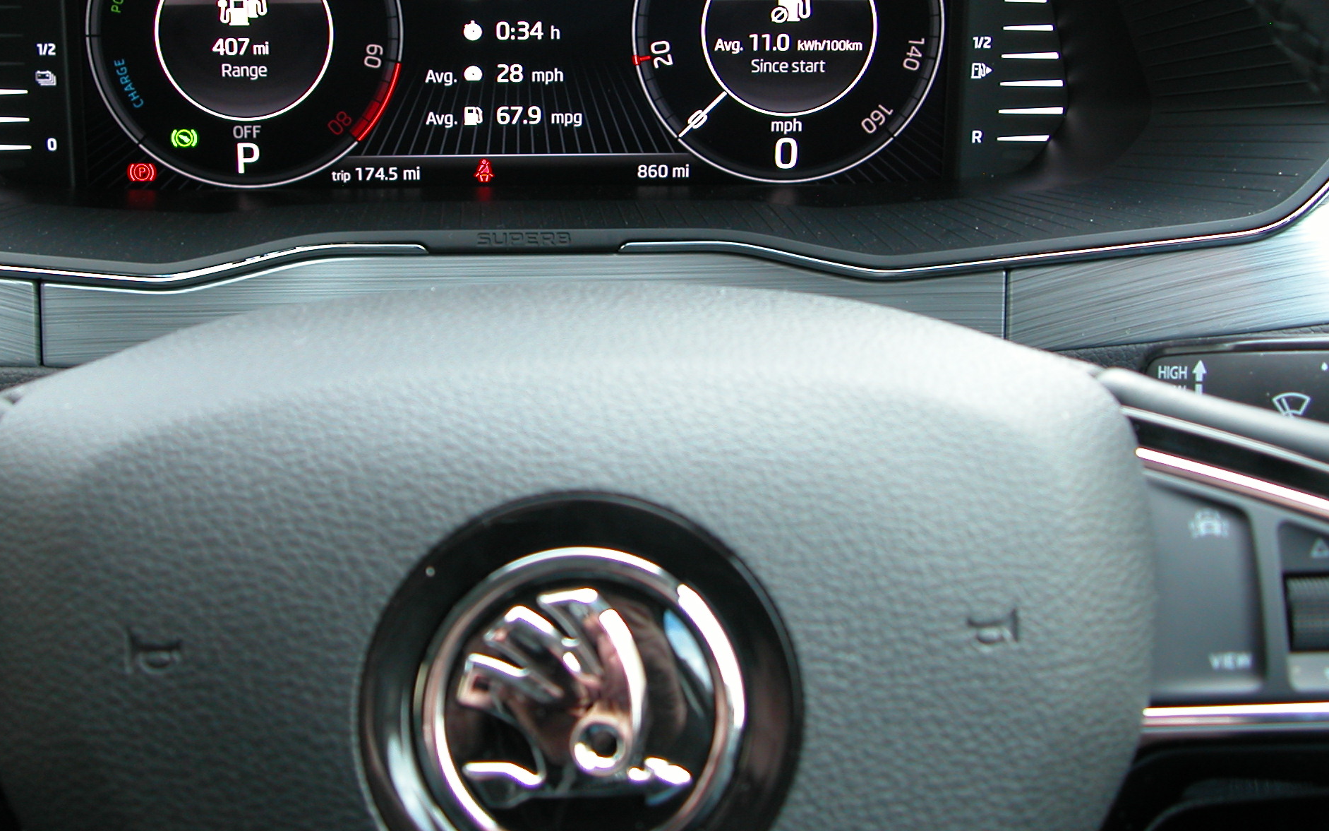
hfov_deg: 40.9
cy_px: 226
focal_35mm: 49
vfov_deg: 26.1
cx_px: 543
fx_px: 1775
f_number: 2.8
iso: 100
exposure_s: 1/32.6
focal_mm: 8.9
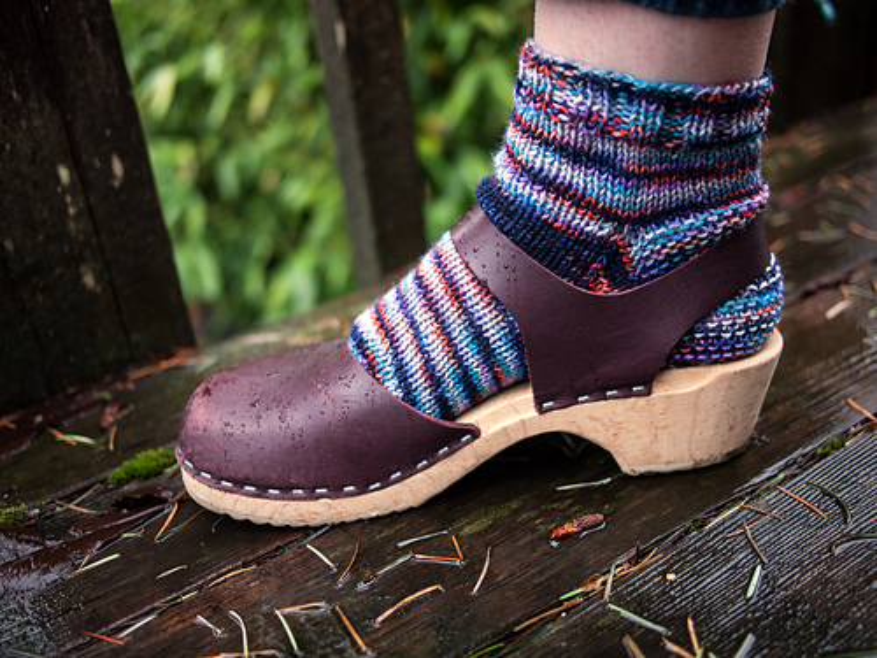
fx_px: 1013
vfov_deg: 36.0
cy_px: 329
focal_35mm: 40
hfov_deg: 46.8
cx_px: 438
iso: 400
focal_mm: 20
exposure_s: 1/80
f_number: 1.7
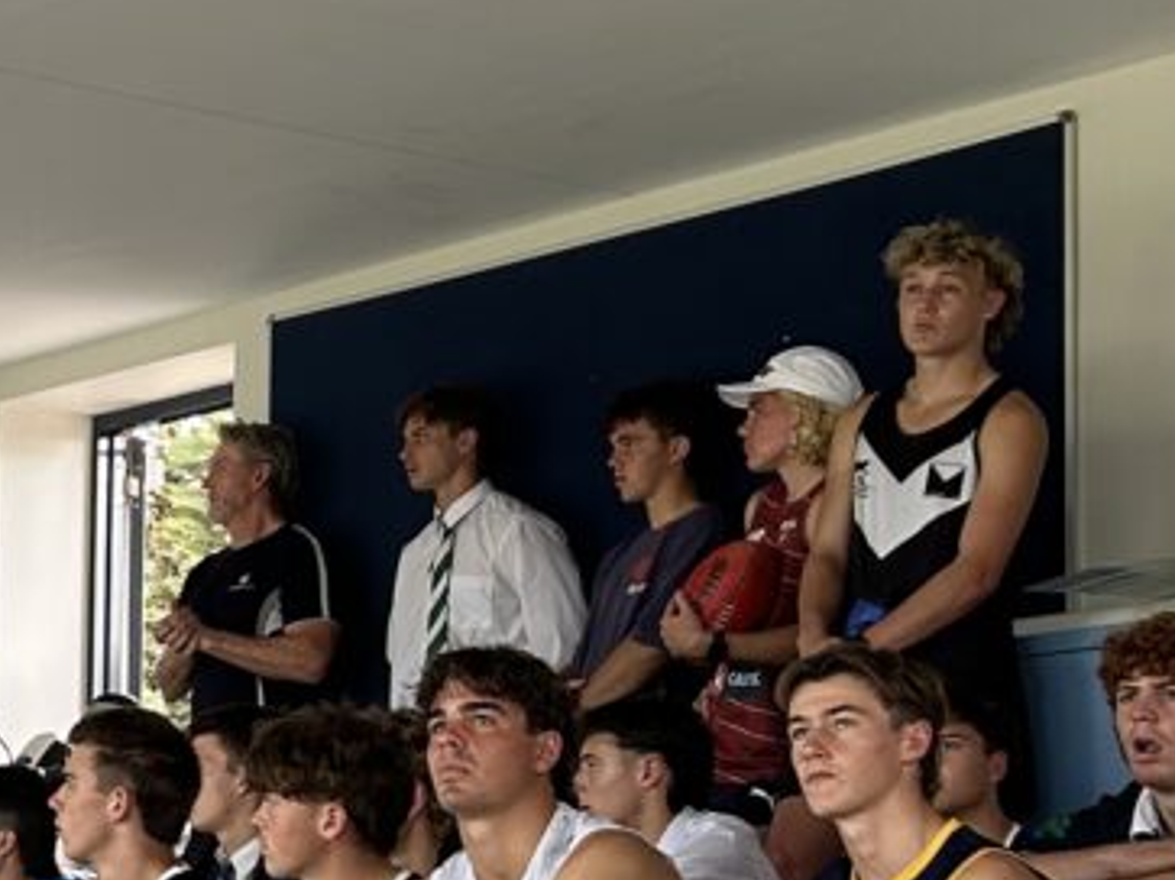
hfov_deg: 16.7
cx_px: -447
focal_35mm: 110
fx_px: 3733
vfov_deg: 13.3
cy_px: 806
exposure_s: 1/121
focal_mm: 5.7
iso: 64
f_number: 1.5
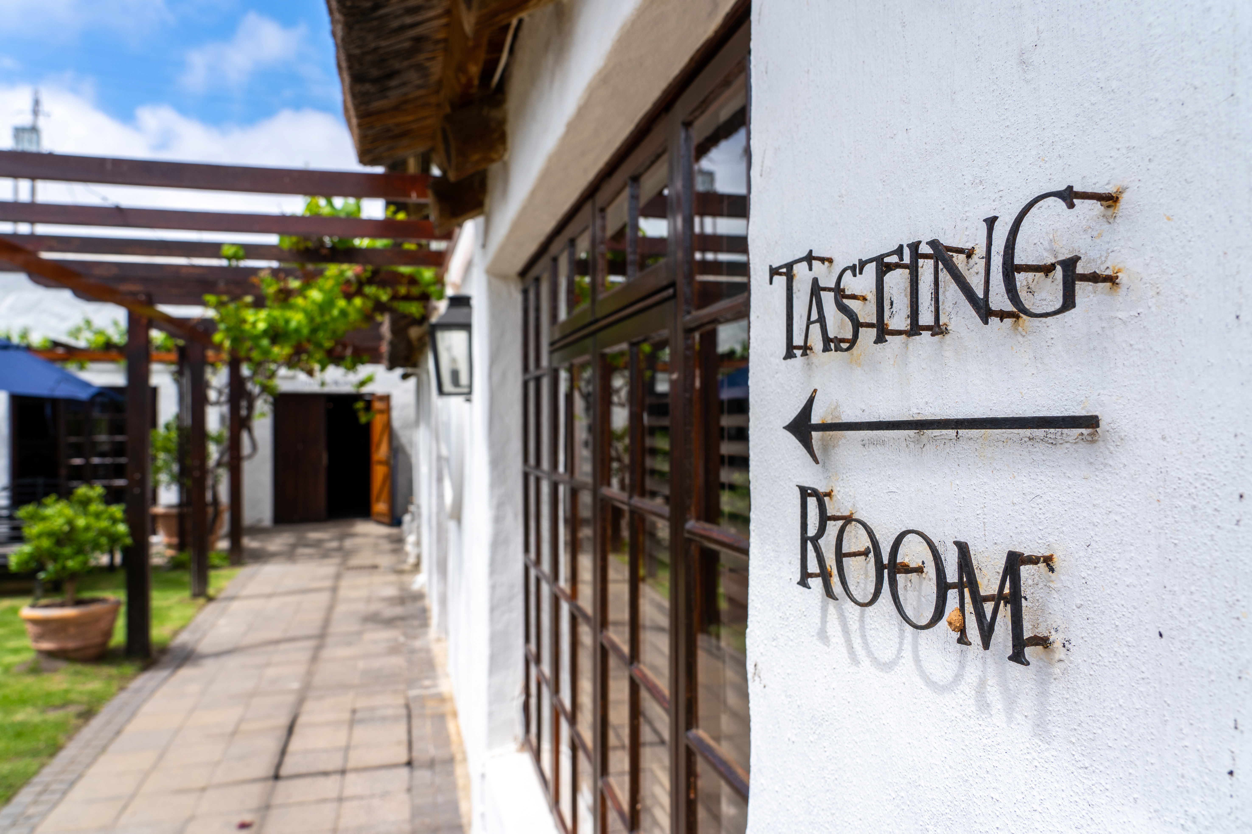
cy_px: 417
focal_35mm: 24
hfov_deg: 73.7
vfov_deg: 53.1
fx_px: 835
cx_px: 626
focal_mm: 24
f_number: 8
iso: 100
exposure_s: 1/250
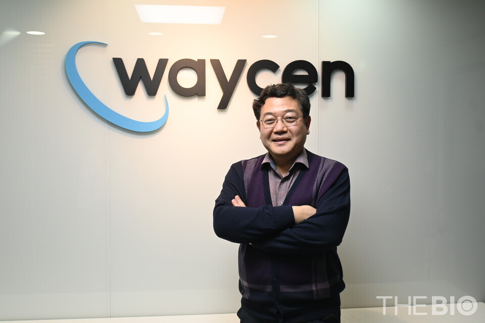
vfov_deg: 35.5
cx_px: 242
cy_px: 162
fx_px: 505
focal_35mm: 38
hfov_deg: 51.3
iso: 1000
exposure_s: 1/125
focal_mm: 25
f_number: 4.2
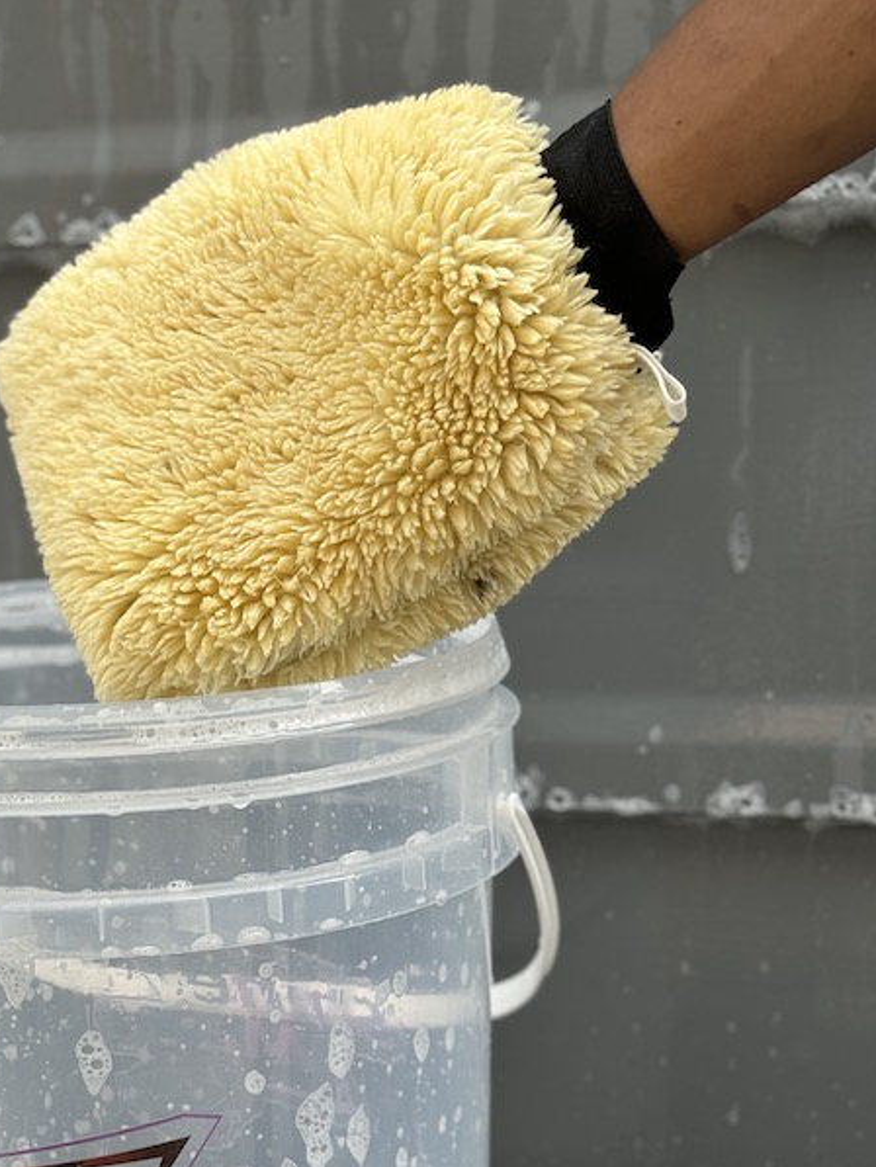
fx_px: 2530
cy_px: 863
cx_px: 252
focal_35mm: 75
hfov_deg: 19.5
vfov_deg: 25.7
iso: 50
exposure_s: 1/173
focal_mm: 6.86
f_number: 1.78
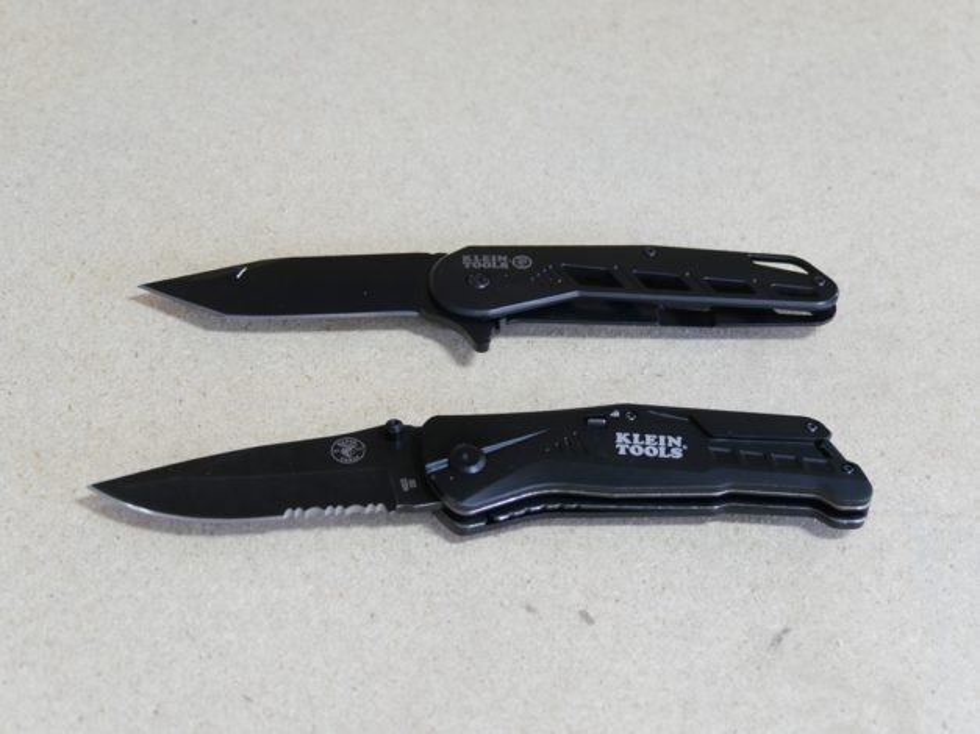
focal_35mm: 74
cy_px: 367
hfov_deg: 26.3
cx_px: 490
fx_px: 2095
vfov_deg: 19.9
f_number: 4.6
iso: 800
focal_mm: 37
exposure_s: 1/80
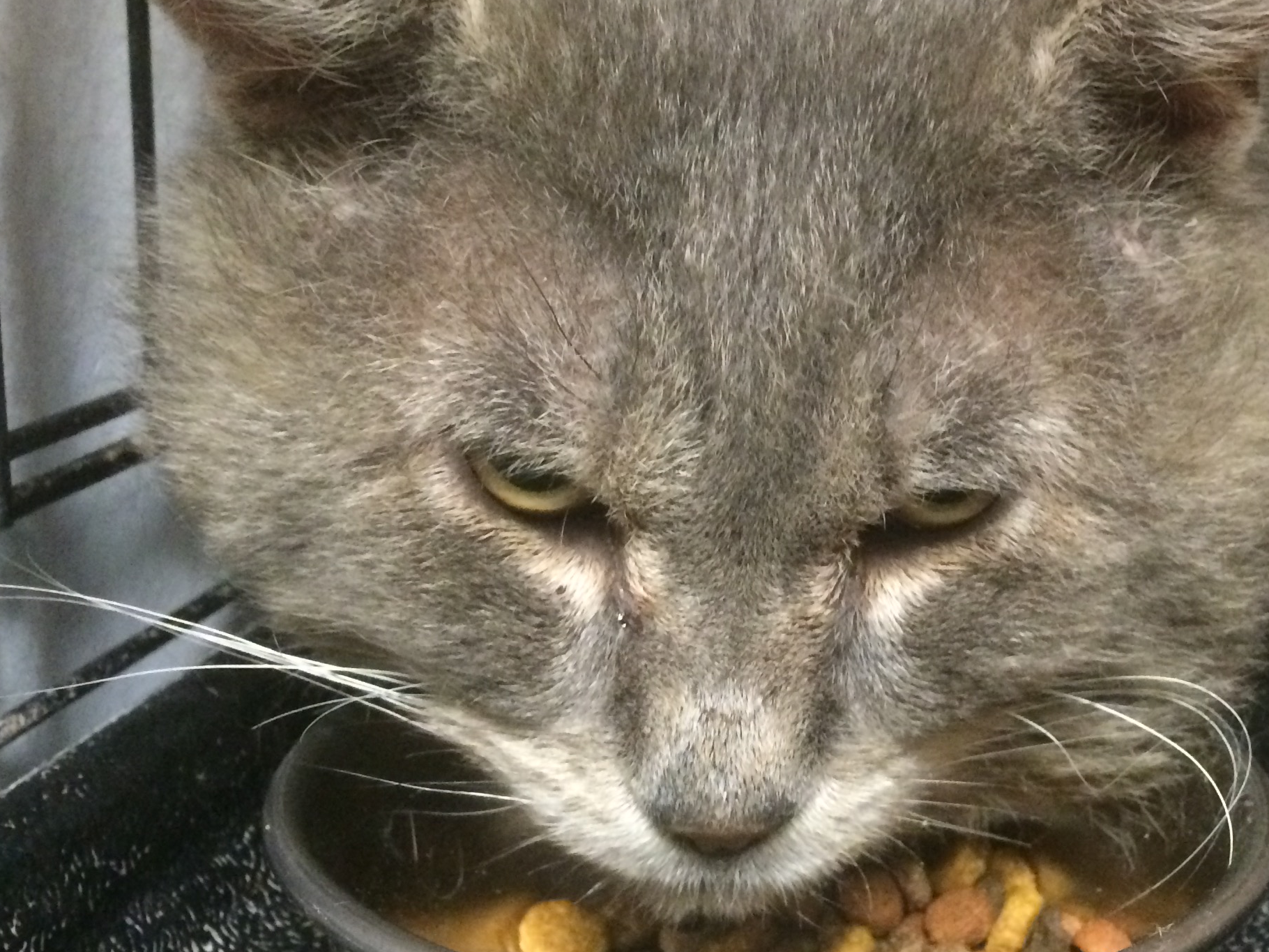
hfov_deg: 36.4
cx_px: 855
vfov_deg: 27.9
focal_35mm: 52
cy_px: 327
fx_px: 1906
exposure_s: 1/15
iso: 400
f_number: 2.2
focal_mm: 4.15
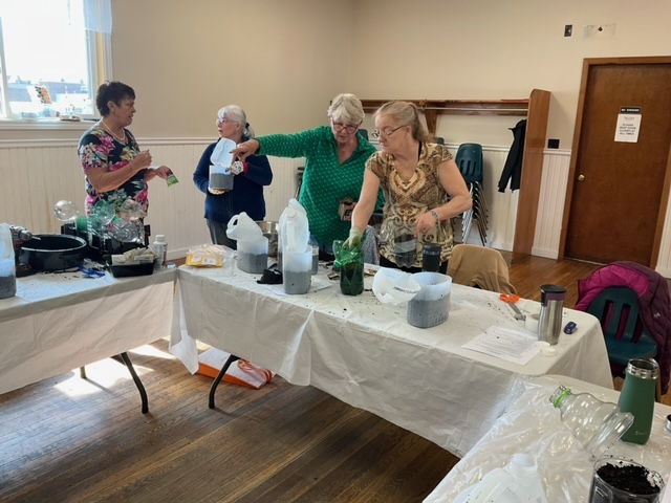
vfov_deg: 48.2
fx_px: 562
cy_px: 252
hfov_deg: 61.7
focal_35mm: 29
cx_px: 336
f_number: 1.8
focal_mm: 3
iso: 64
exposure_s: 1/120
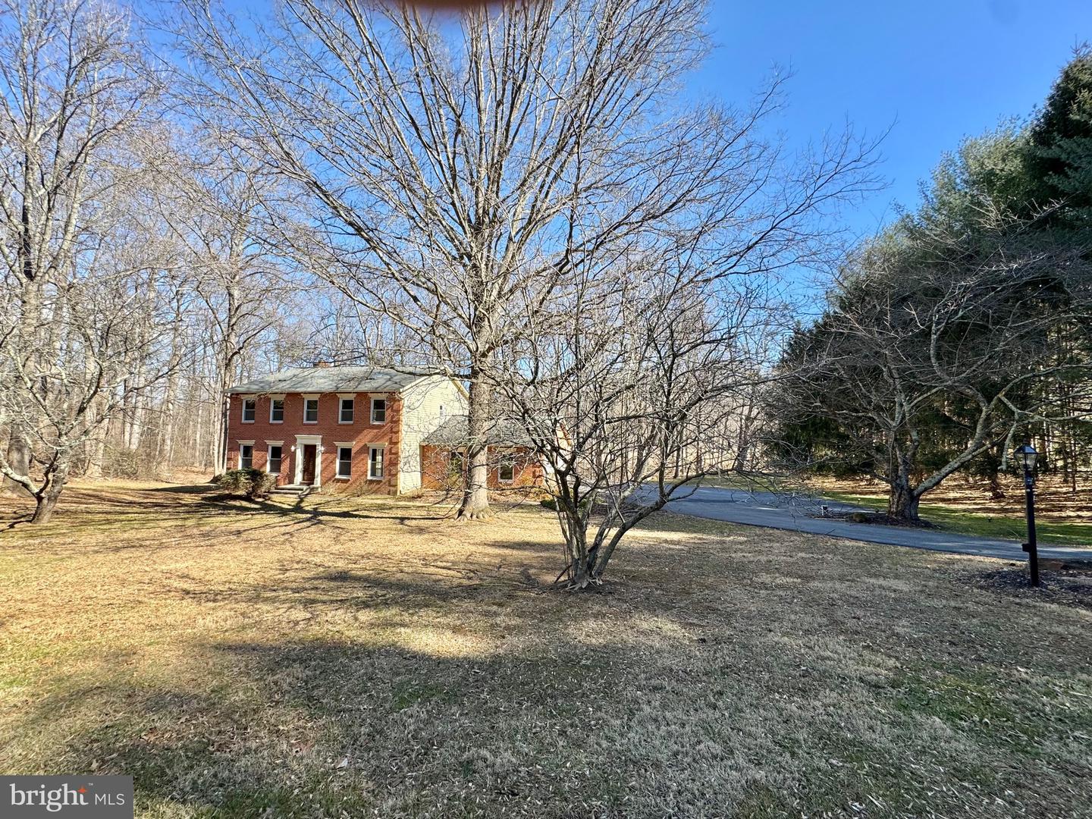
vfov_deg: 85.7
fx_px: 442
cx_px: 546
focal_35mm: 14
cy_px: 410
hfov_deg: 102.1
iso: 40
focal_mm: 2.22
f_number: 2.2
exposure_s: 1/657
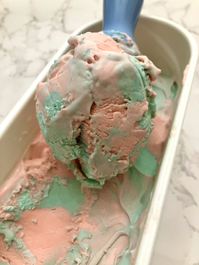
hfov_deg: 49.7
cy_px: 132
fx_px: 215
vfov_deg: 63.4
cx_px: 100
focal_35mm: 28
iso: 200
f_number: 1.8
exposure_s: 1/60
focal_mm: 3.99
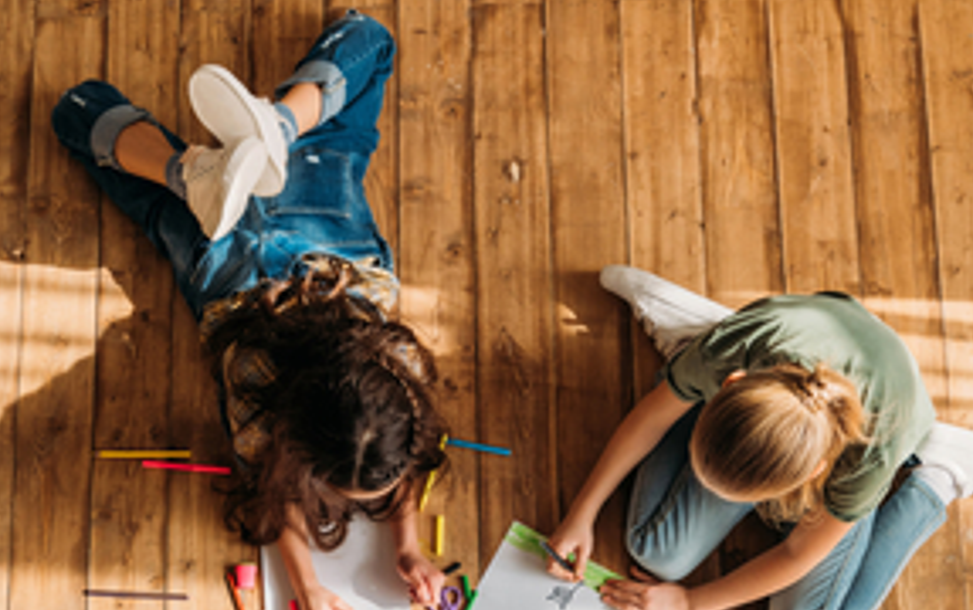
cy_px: 546
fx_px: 1885
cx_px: 383
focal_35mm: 71
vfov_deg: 18.1
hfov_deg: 28.9
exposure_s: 1/200
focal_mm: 40
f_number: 5.6
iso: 250
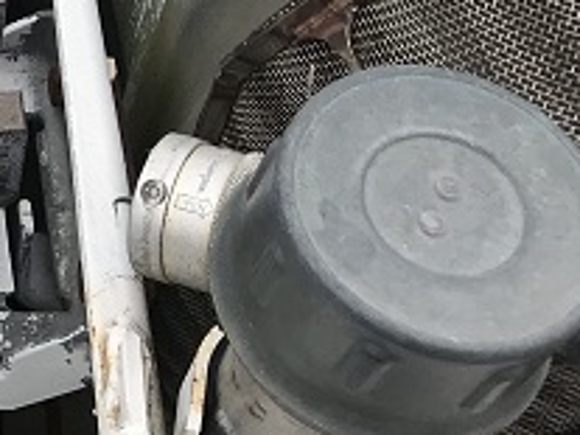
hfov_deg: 15.3
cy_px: -128
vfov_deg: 13.1
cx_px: -500
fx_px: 1825
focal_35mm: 109
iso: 20
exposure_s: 1/1408
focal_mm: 3.99
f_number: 1.8
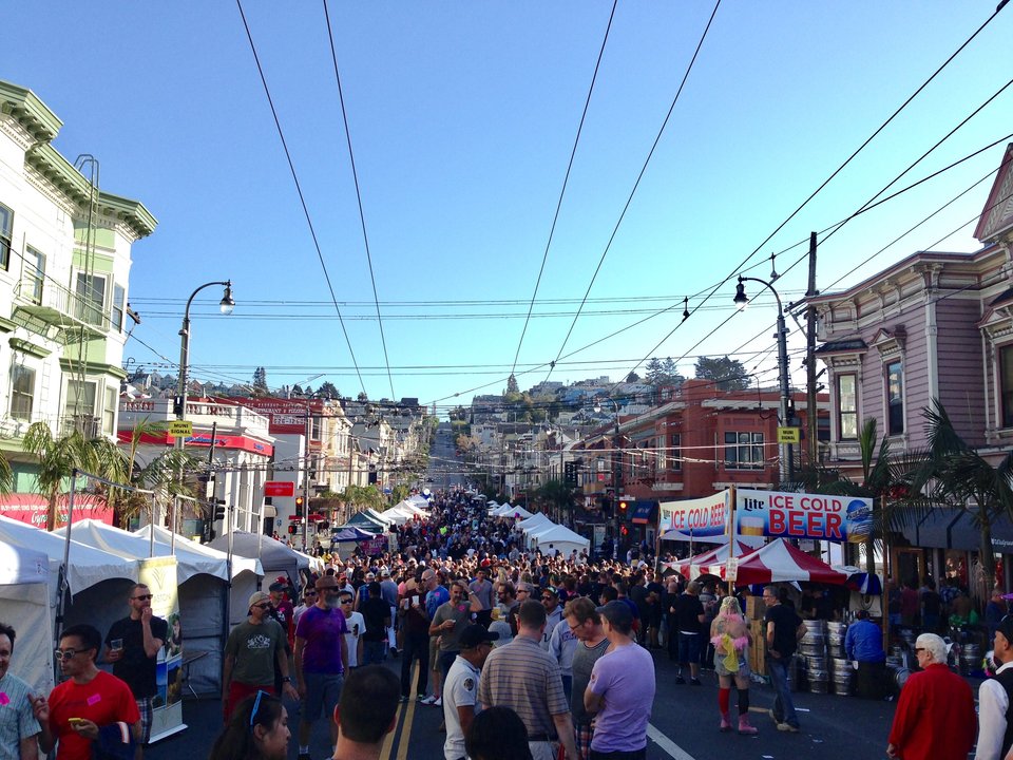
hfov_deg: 55.4
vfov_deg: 42.9
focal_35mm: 33
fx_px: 966
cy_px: 380
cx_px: 506
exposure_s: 1/861
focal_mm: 4.12
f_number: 2.4
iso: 50
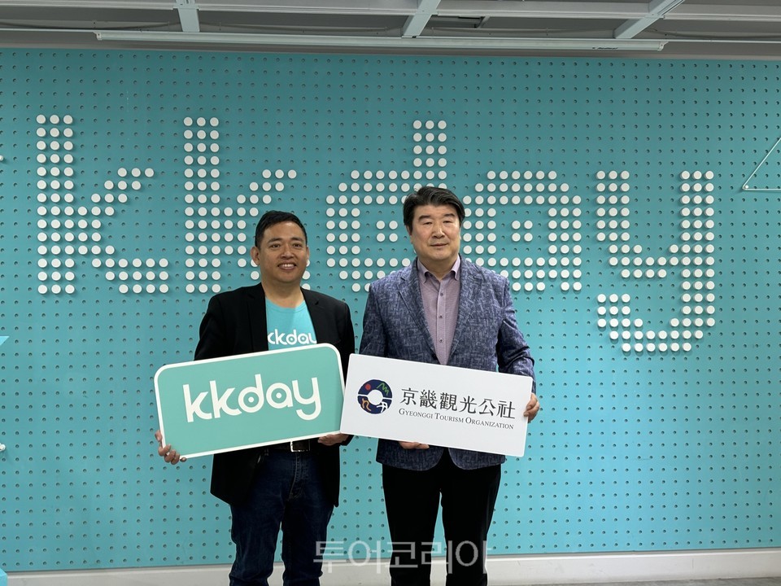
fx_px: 1173
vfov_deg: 28.0
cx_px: 390
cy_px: 293
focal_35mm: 52
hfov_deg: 36.8
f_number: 1.6
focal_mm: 5.96
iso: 50
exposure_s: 1/60
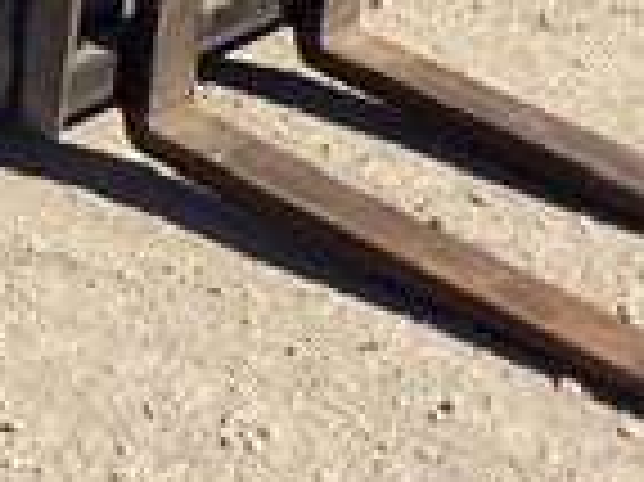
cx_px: 113
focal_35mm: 139
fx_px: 2584
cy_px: -541
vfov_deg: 9.8
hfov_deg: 14.1
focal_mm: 3.3
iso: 25
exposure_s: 1/1431
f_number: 2.4
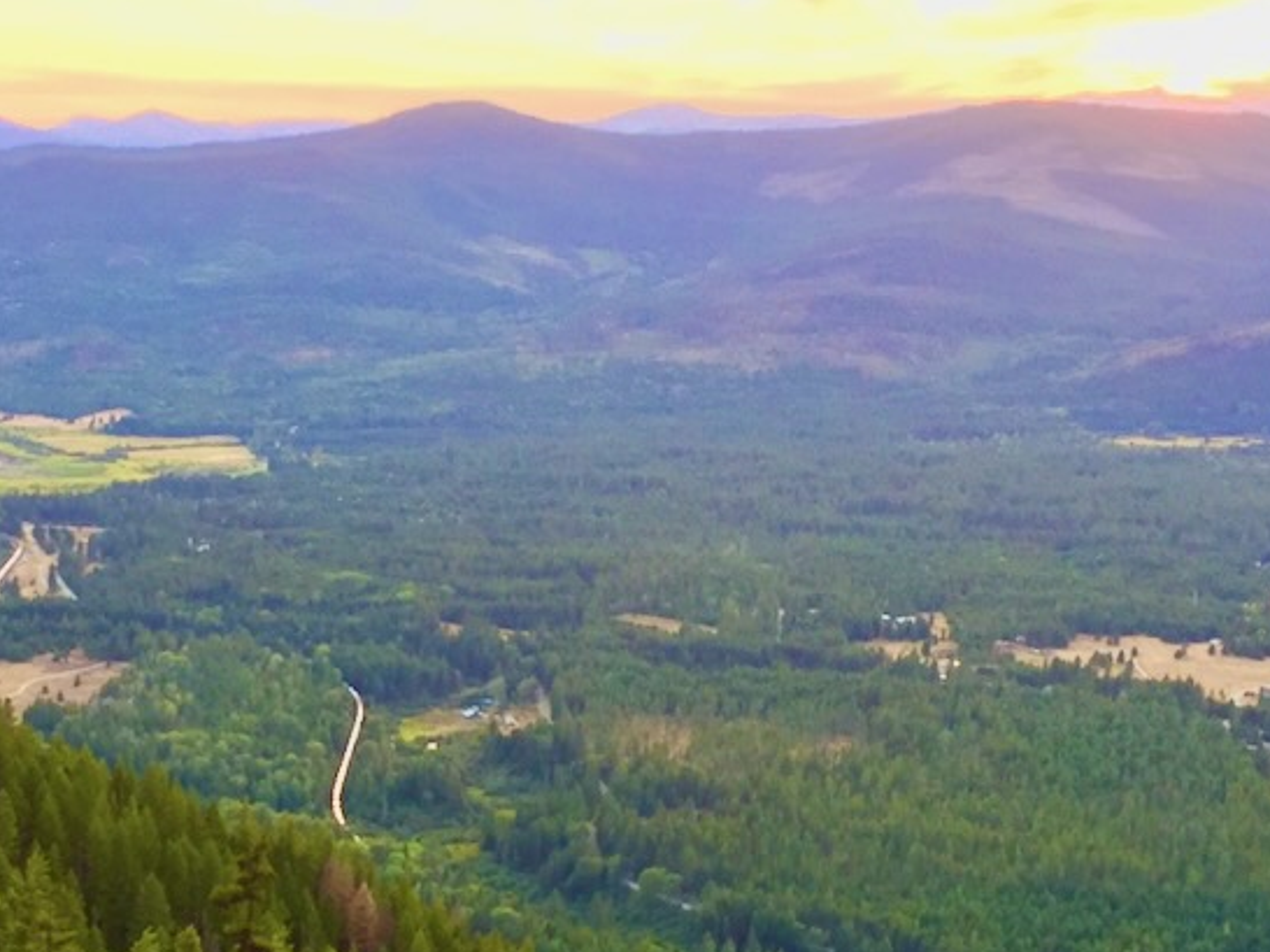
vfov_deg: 21.4
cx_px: 368
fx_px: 2494
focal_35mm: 68
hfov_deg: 28.3
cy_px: 743
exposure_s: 1/30
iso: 32
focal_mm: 4.15
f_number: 2.2
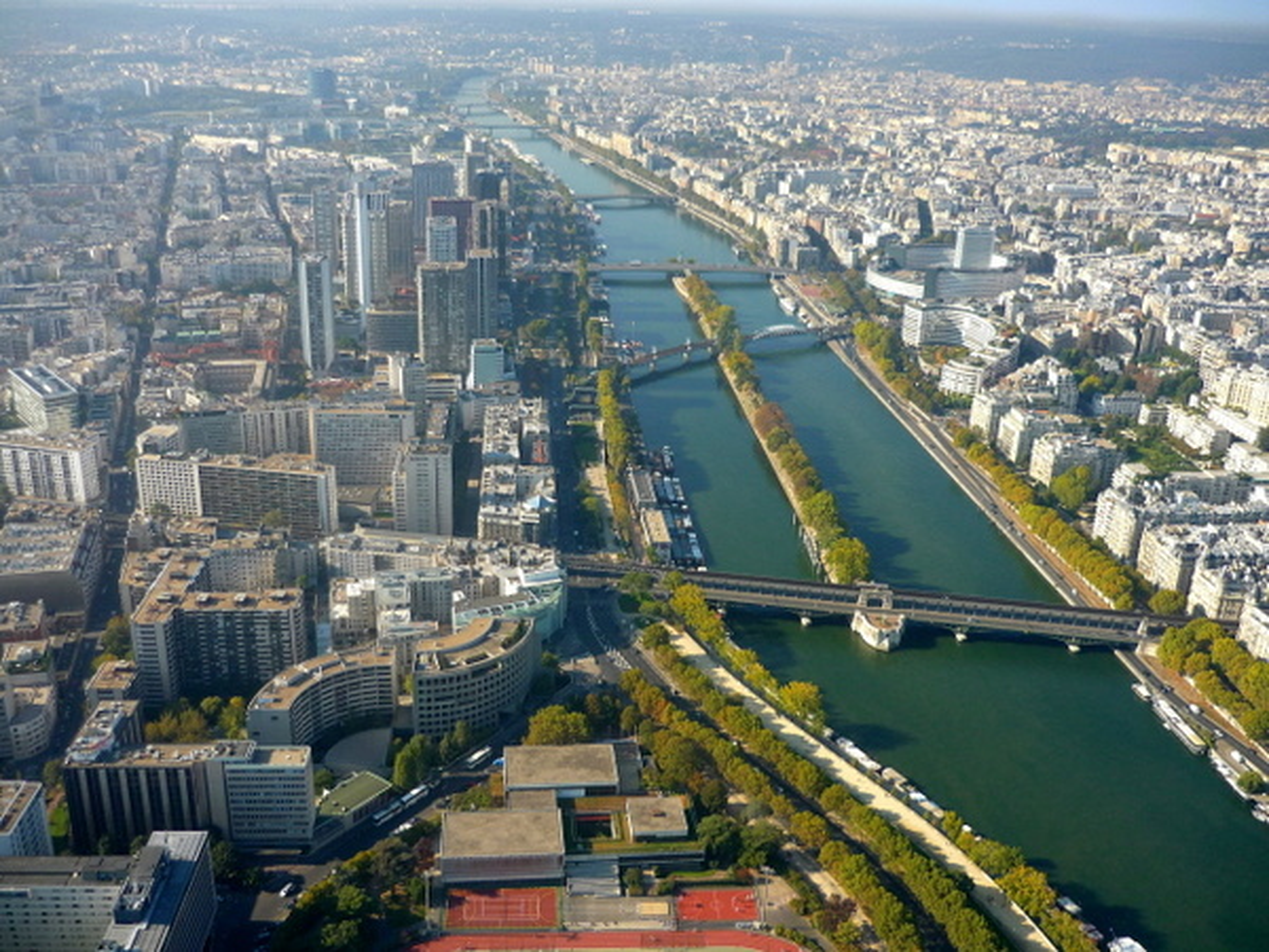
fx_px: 1210
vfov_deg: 42.9
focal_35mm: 33
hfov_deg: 55.4
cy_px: 476
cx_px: 634
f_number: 2.8
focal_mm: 5.5
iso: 100
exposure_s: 1/800
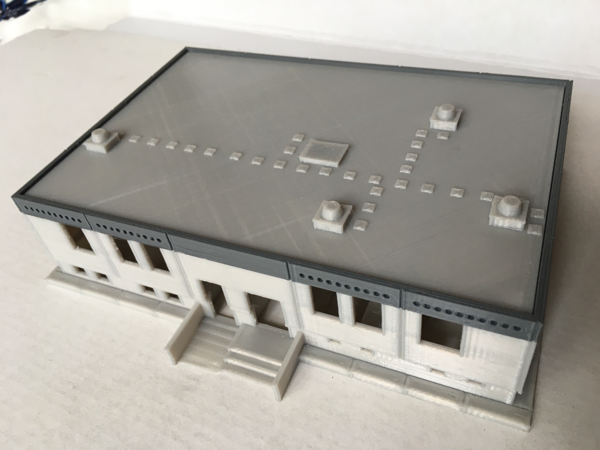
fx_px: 503
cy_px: 225
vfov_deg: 48.2
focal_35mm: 29
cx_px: 300
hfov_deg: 61.7
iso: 64
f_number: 2.2
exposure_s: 1/33
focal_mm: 4.15
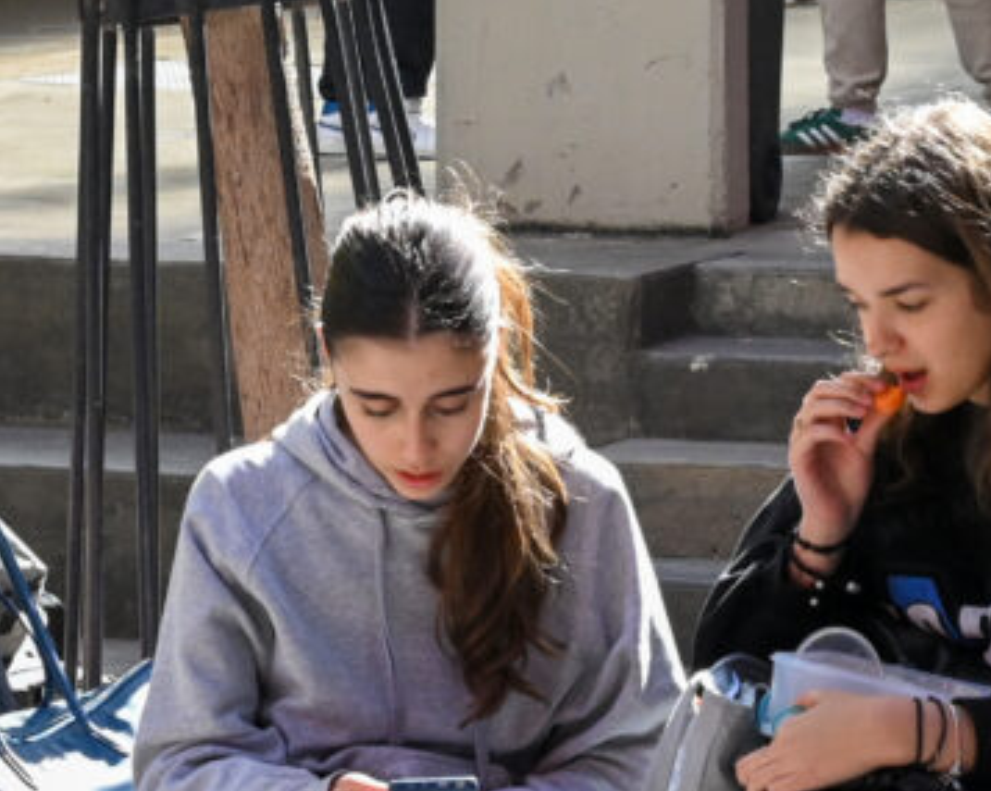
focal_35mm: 198
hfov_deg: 9.7
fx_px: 5803
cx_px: 175
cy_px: 325
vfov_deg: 7.8
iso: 1600
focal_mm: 49
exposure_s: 1/1000
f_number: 6.3
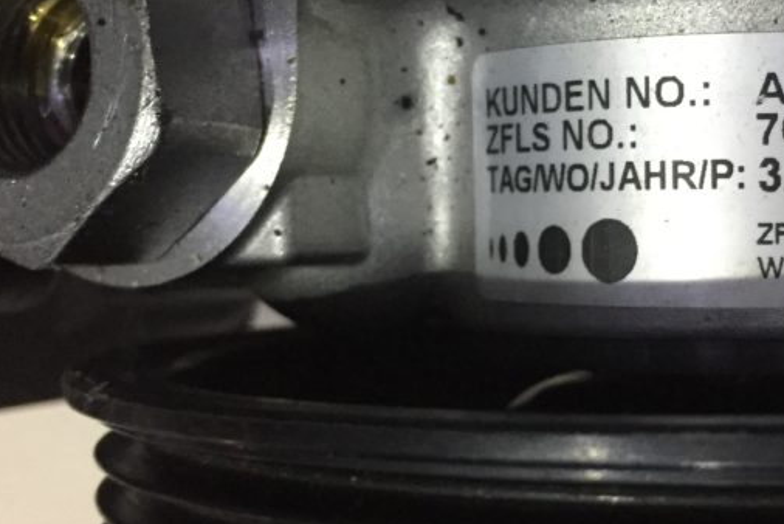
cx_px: 559
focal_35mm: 61
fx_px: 1329
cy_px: 220
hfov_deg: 32.4
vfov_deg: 22.3
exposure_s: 1/17
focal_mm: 4.15
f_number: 2.2
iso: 250
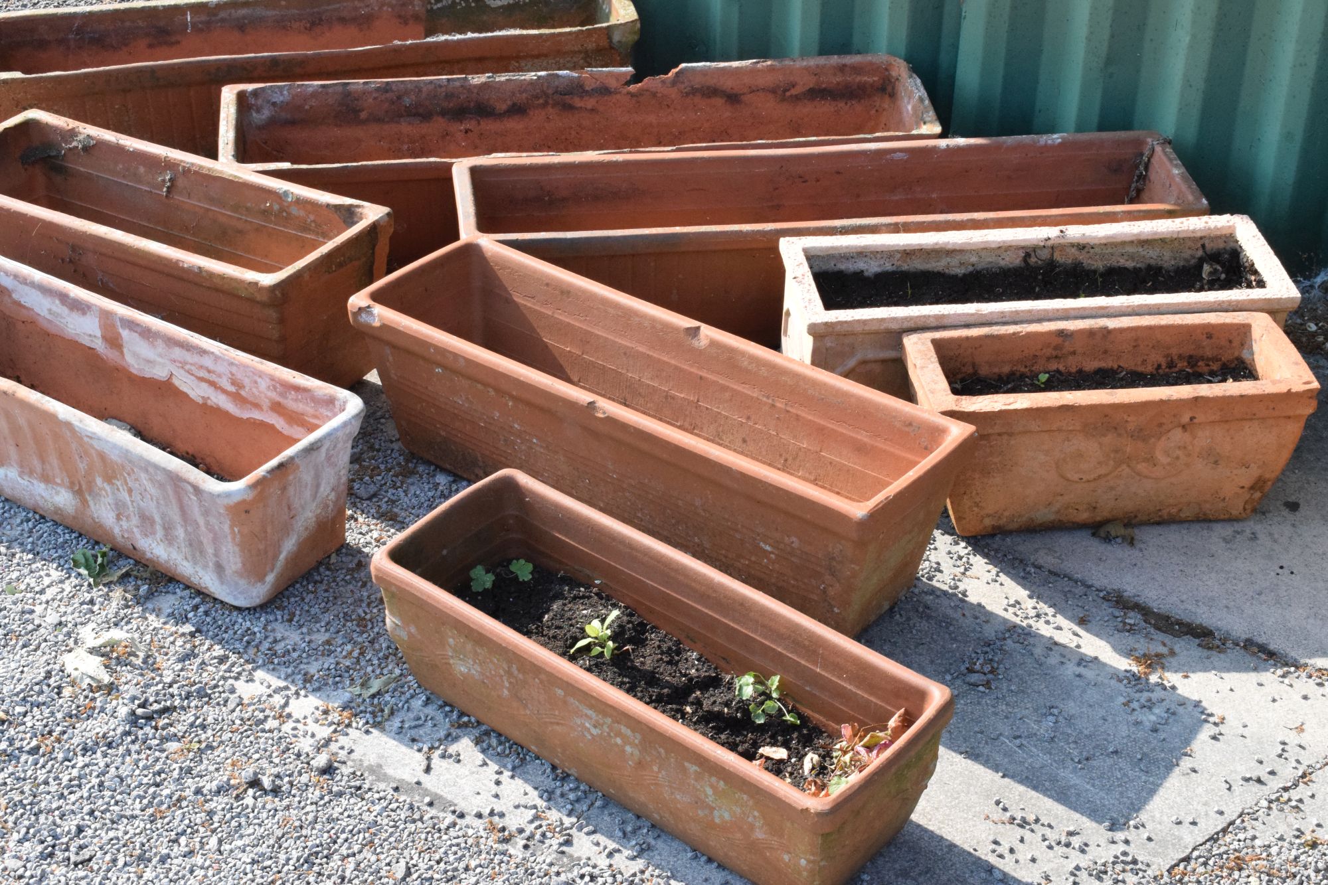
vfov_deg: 22.6
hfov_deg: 33.4
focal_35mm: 60
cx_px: 664
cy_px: 442
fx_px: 2213
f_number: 14
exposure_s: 1/800
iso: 3200
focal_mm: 40
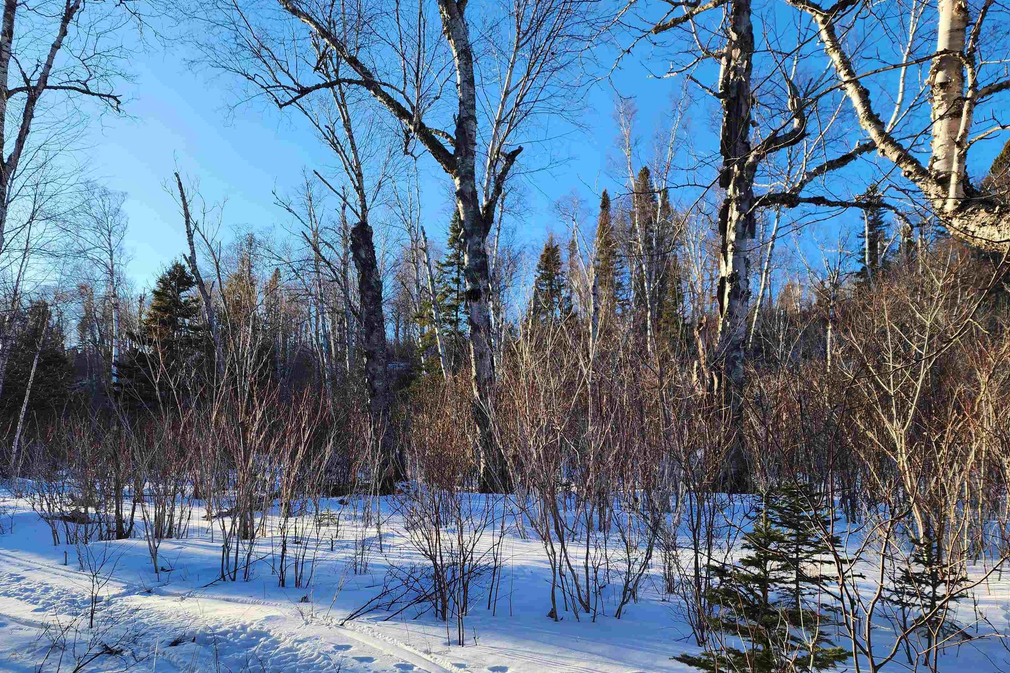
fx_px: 729
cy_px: 369
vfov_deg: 49.5
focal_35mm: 26
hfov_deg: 69.4
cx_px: 520
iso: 12
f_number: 1.8
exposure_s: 1/360
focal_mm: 6.4
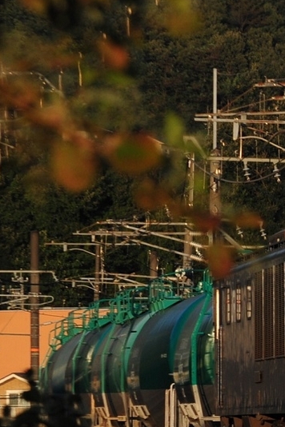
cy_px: 263
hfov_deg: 3.0
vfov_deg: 4.5
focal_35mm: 454
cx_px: 452
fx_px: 5392
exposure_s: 1/1000
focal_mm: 135
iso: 400
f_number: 7.1
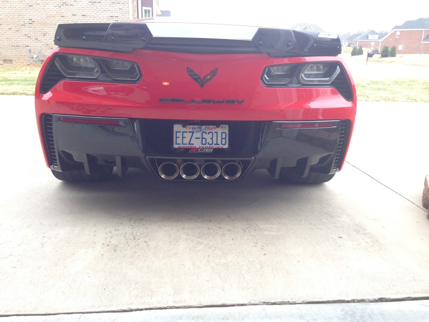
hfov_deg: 55.4
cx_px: 214
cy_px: 161
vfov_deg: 42.9
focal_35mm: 33
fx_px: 409
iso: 64
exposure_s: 1/20
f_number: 2.4
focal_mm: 4.12
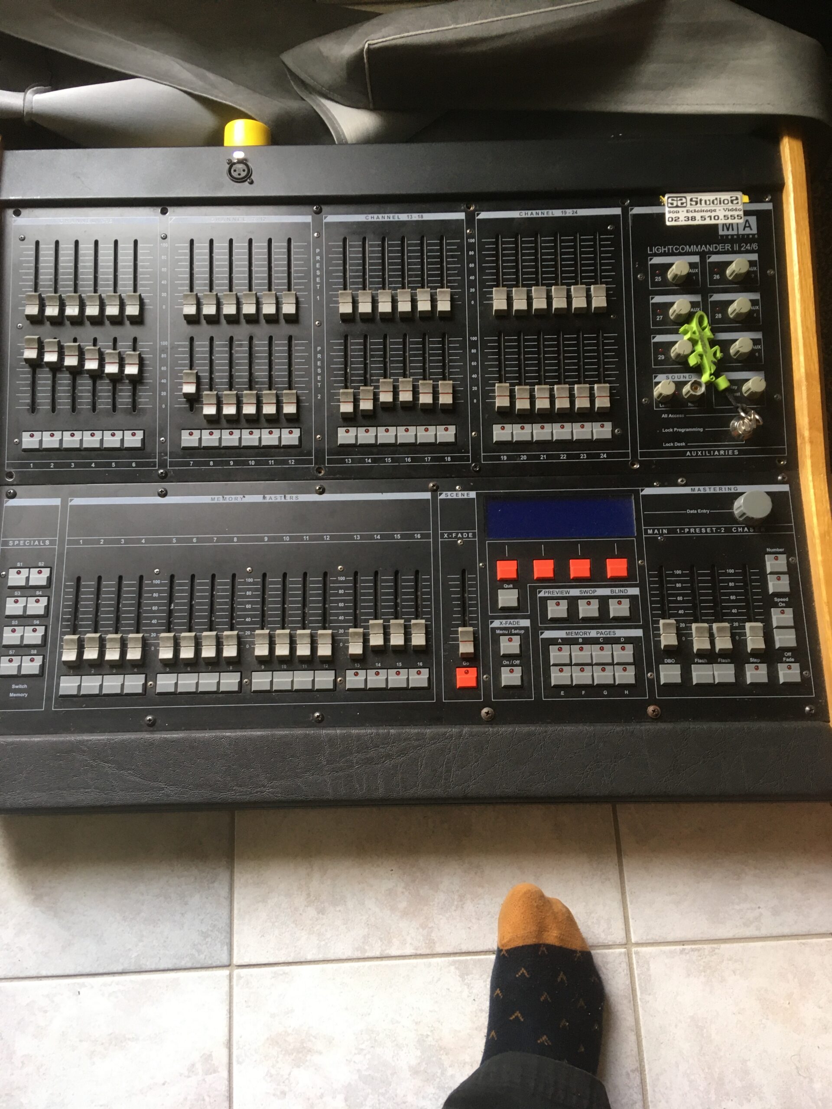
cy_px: 554
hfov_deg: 48.2
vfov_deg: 61.7
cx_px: 416
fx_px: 929
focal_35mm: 29
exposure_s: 1/33
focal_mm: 4.15
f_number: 2.2
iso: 100
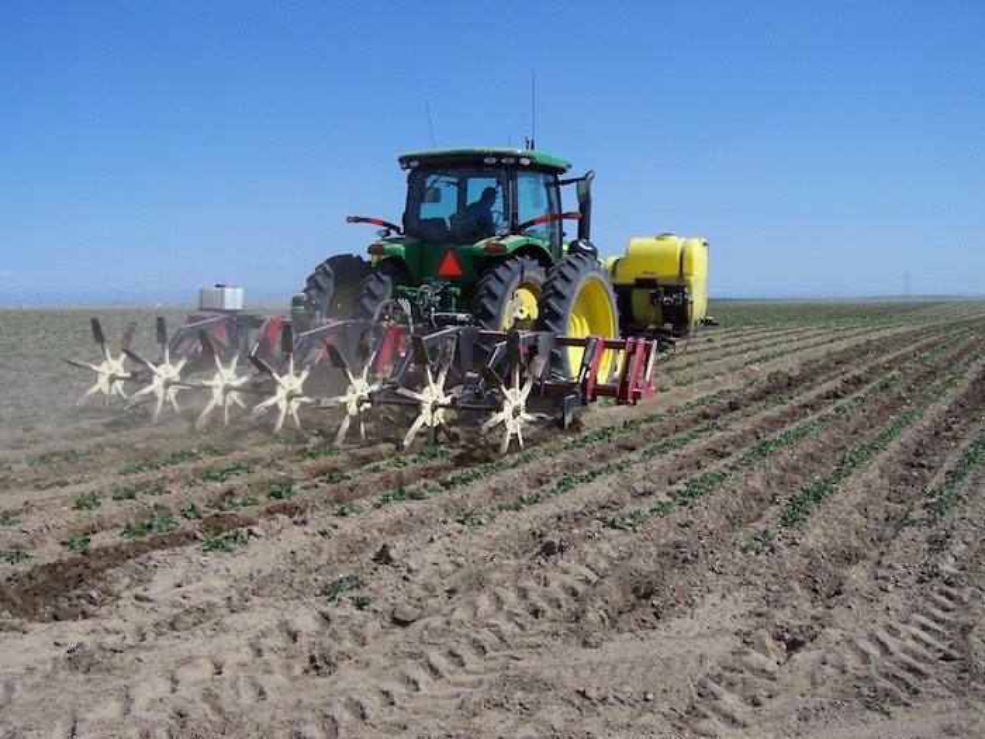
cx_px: 492
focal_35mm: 38
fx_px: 1081
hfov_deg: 49.0
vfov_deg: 37.7
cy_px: 370
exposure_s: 1/640
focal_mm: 6.3
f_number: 4
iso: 64
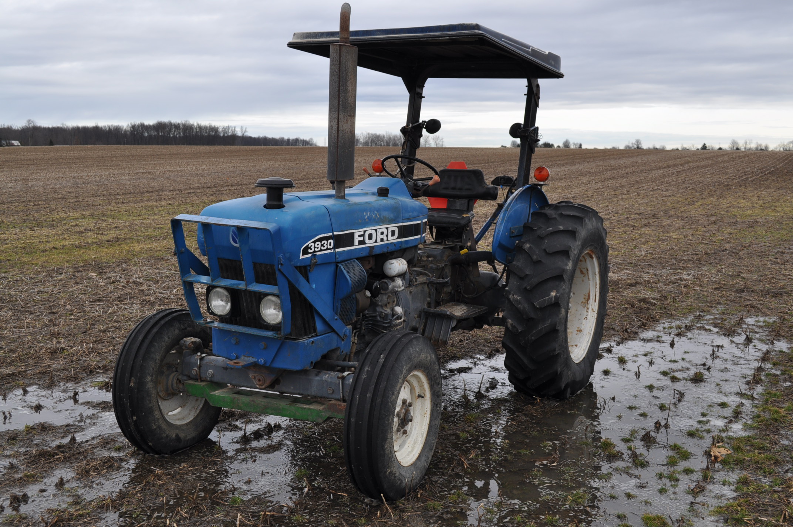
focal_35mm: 39
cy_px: 264
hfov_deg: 49.6
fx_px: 858
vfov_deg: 34.1
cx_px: 396
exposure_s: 1/200
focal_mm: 26
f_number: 7.1
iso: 200
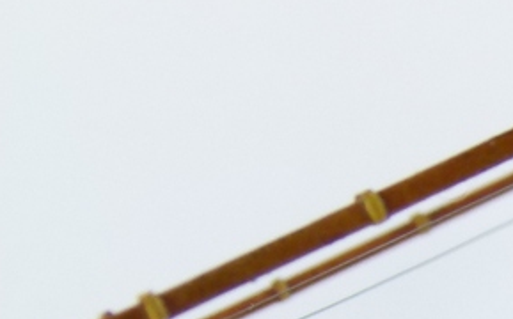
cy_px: 401
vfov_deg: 5.5
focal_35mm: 235
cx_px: 1113
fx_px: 3282
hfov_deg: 8.4
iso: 100
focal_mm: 9
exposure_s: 1/100
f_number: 3.6
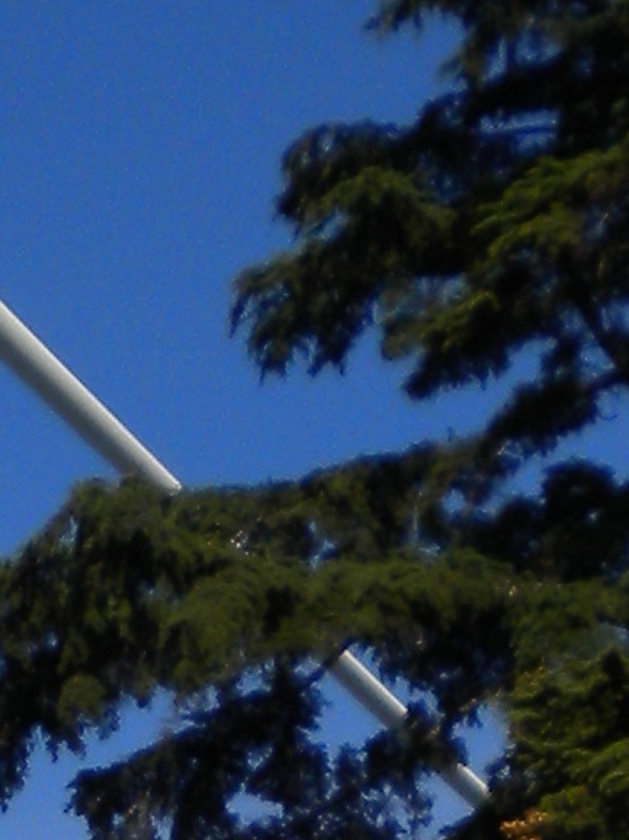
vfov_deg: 8.6
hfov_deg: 6.5
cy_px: 1468
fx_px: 5358
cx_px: -612
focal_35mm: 221
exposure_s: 1/810
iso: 80
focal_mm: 6.3
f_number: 4.6
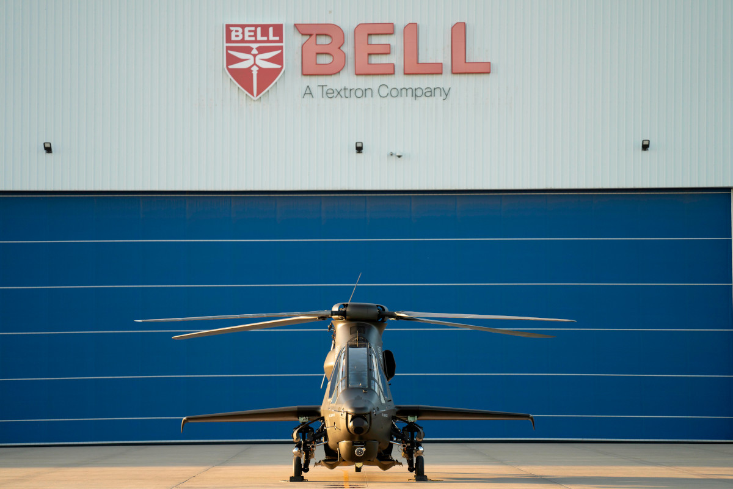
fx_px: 2749
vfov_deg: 10.2
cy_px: 244
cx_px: 366
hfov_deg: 15.2
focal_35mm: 135
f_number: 2.8
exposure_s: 1/1000
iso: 400
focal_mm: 135
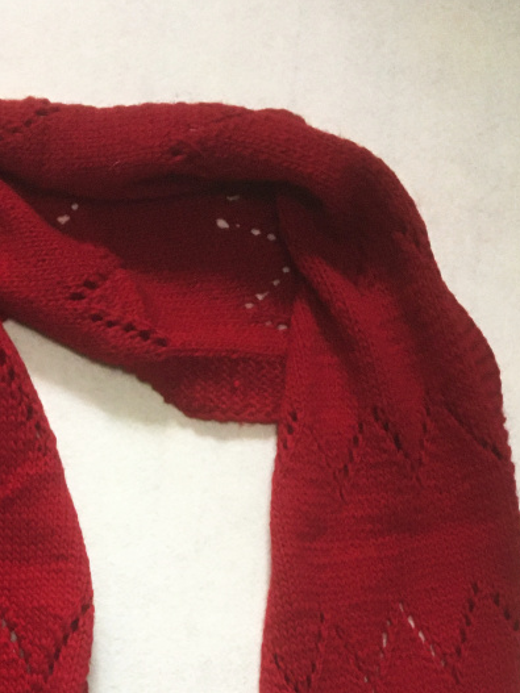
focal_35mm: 66
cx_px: 129
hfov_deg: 22.0
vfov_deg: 26.9
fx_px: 1322
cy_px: 767
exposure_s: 1/33
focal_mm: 4.2
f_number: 2.2
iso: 200
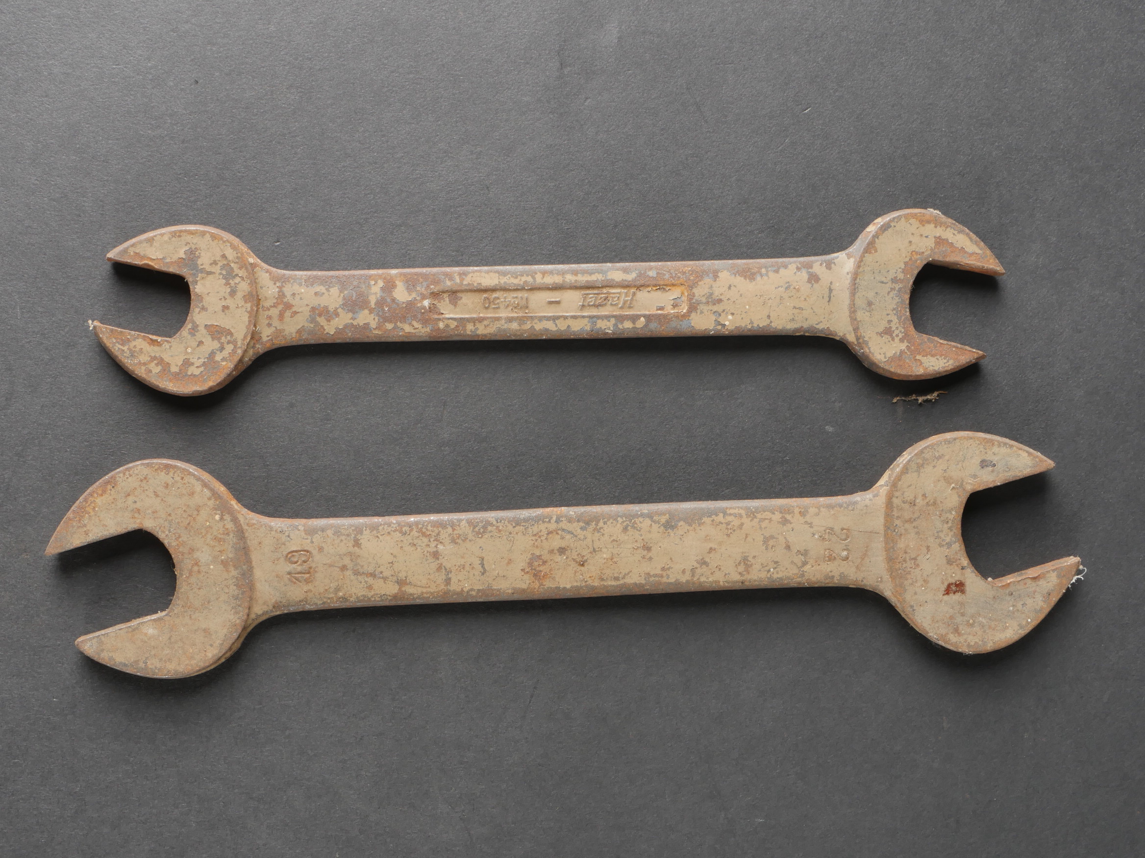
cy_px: 429
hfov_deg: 39.7
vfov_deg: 30.3
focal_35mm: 48
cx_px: 572
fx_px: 1588
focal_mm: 24
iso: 200
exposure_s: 1/80
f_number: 16
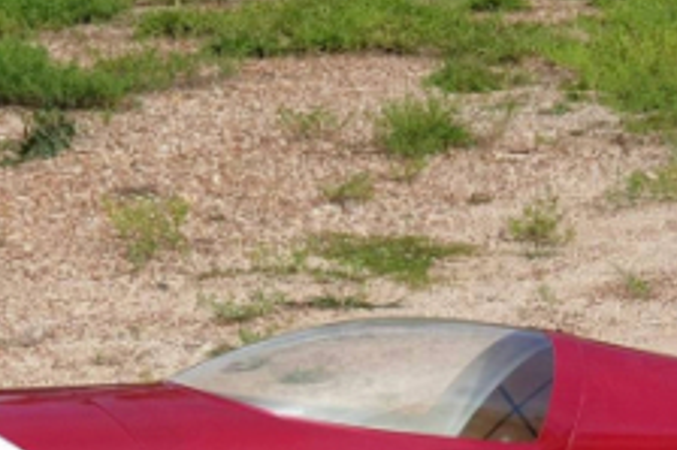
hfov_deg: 12.2
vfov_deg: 8.0
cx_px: 366
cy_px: 630
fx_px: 3176
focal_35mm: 169
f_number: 2.4
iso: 100
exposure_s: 1/738
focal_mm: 6
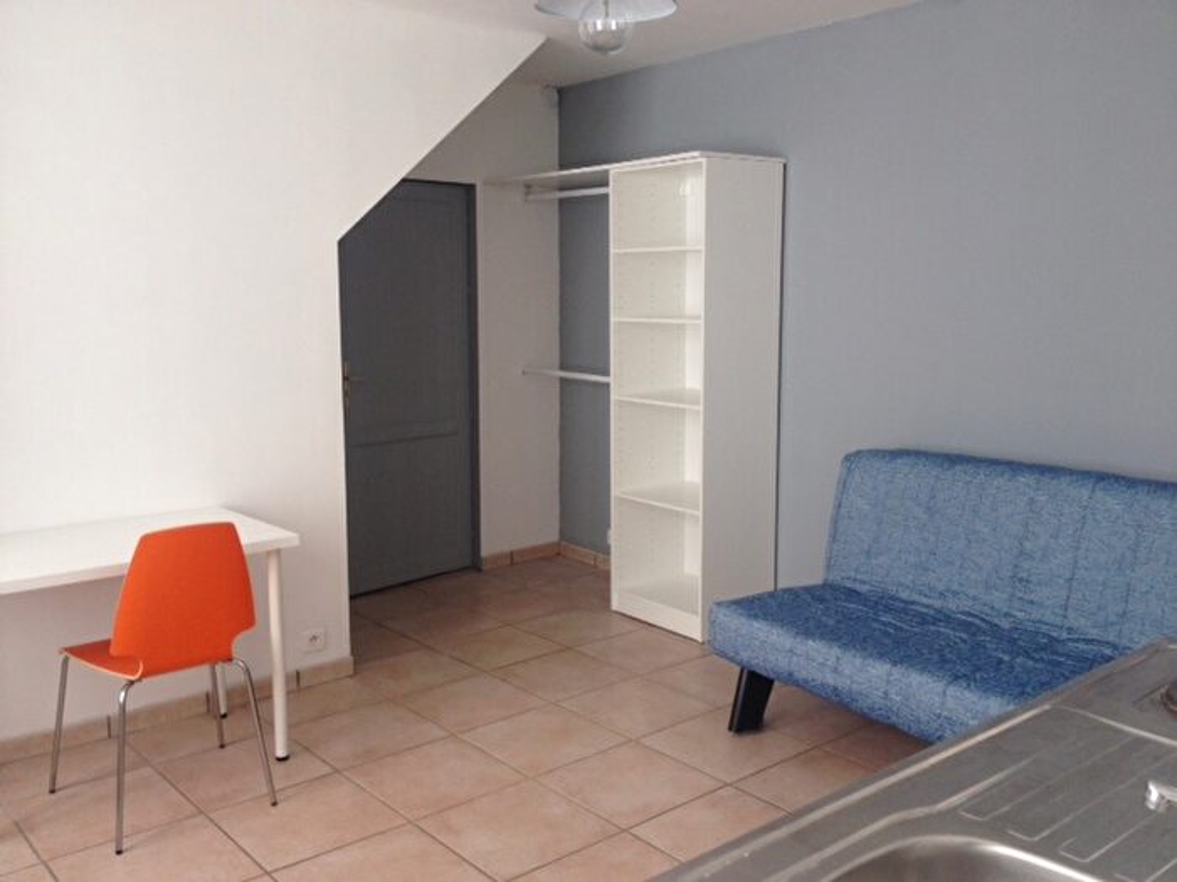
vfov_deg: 40.7
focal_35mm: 35
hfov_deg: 52.6
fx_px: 1190
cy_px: 441
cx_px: 588
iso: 64
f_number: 2.4
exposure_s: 1/60
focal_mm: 4.28
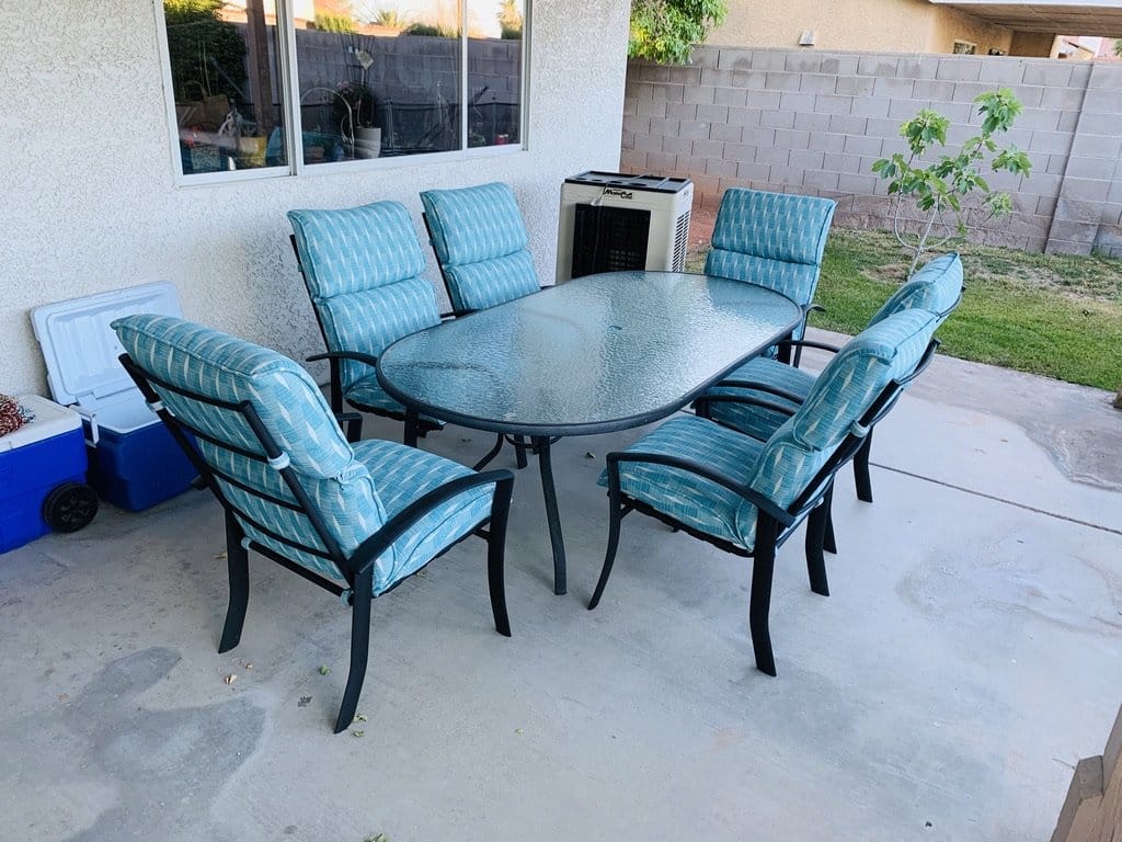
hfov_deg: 67.3
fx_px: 843
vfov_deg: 53.1
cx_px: 561
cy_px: 421
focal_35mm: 26
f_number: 1.8
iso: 64
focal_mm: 4.25
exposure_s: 1/121
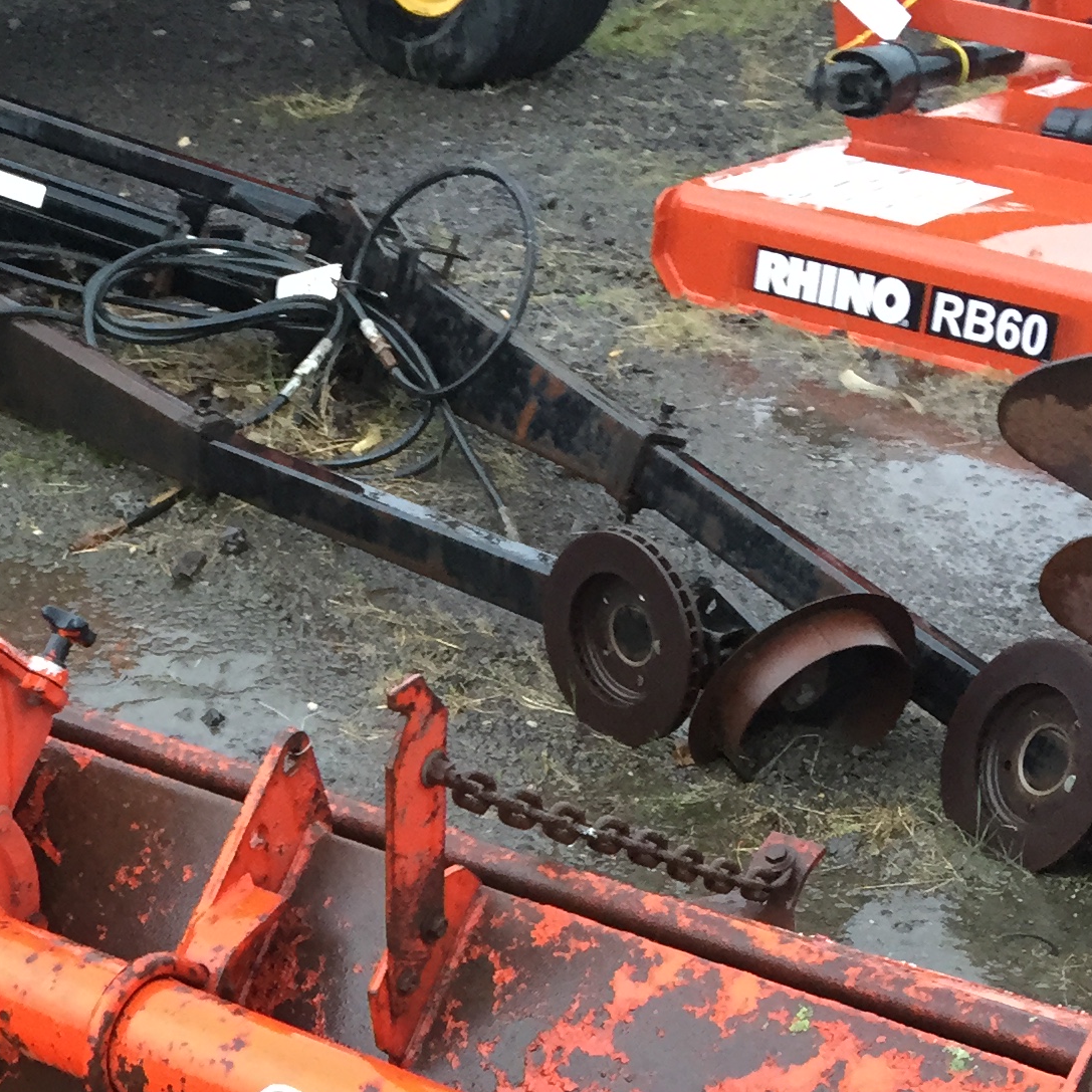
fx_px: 2748
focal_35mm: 77
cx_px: 86
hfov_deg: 21.9
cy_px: 1206
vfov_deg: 21.3
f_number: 2.2
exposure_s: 1/30
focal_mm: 4.15
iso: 100
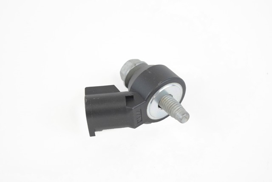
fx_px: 623
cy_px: 91
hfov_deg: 24.6
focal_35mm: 82
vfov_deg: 16.6
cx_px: 136
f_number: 5.6
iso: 4000
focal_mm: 55
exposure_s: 1/60
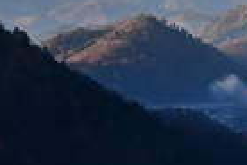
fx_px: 1777
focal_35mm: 259
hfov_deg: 7.7
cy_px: 127
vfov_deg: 5.3
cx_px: 439
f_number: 14
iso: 1600
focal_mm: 44
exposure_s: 1/800
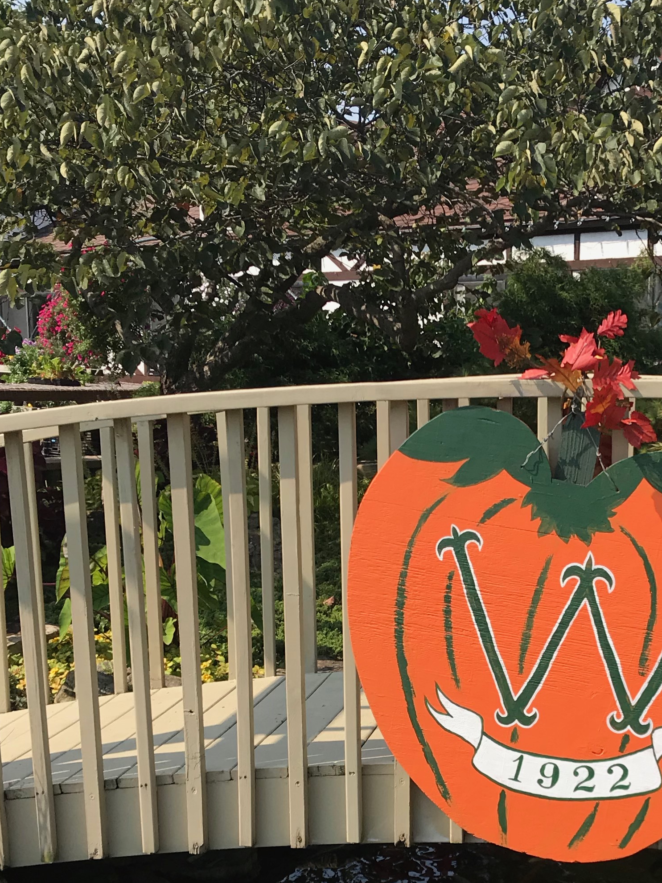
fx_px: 1454
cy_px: 702
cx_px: 514
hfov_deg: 25.3
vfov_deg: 32.9
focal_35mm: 57
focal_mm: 3.99
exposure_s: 1/1497
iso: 20
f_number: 1.8
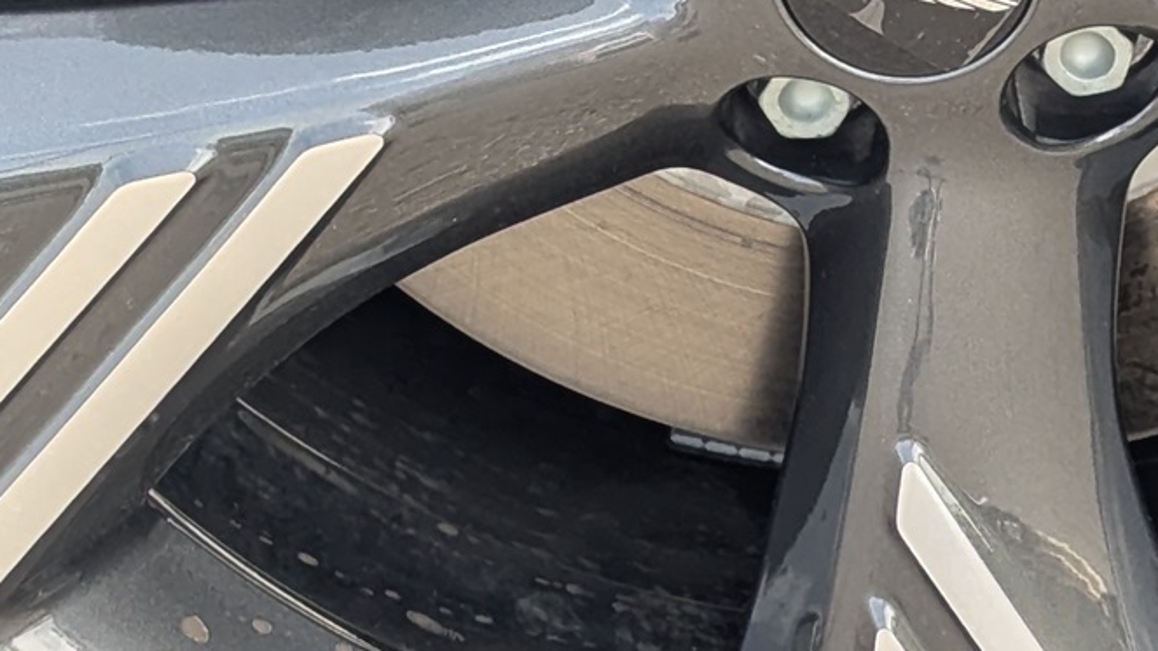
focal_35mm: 202
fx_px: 6203
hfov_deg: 10.6
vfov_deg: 6.0
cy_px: -185
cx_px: 917
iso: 42
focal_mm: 6.81
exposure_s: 1/439
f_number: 1.85
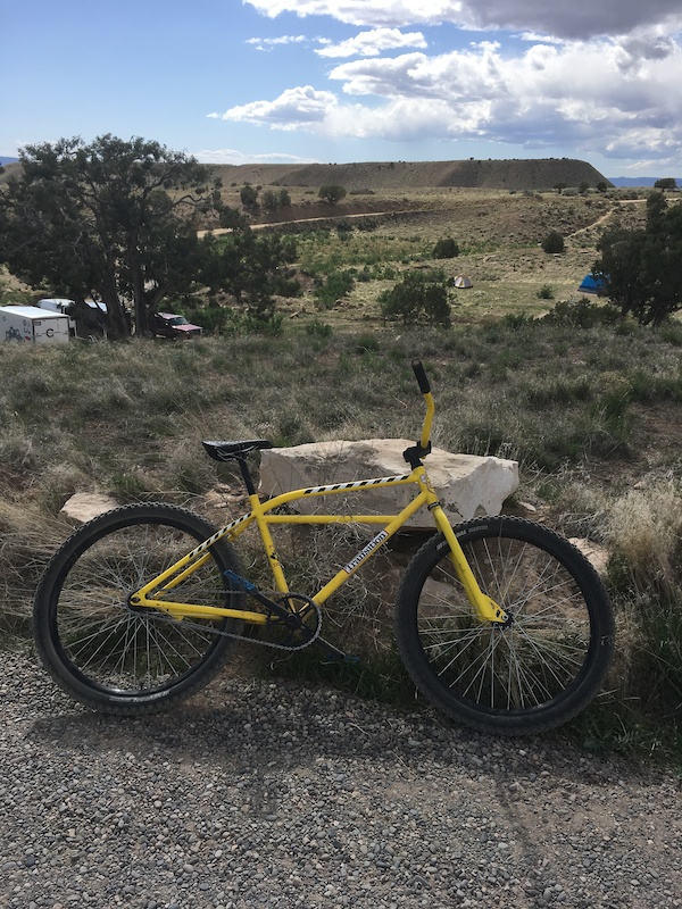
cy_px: 454
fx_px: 762
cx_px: 341
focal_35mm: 29
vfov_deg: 61.7
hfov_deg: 48.2
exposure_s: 1/1709
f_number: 2.2
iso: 25
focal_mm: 4.15
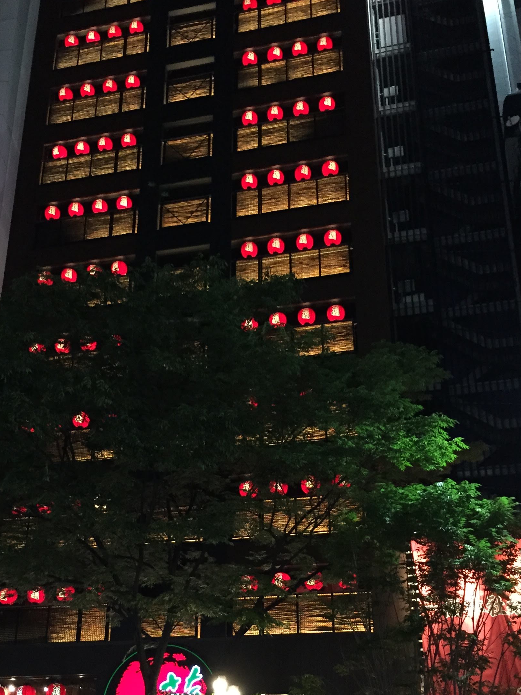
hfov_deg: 32.7
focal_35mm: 44
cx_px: 196
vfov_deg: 42.5
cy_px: 447
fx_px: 883
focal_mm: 4.15
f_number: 2.2
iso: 320
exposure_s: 1/15
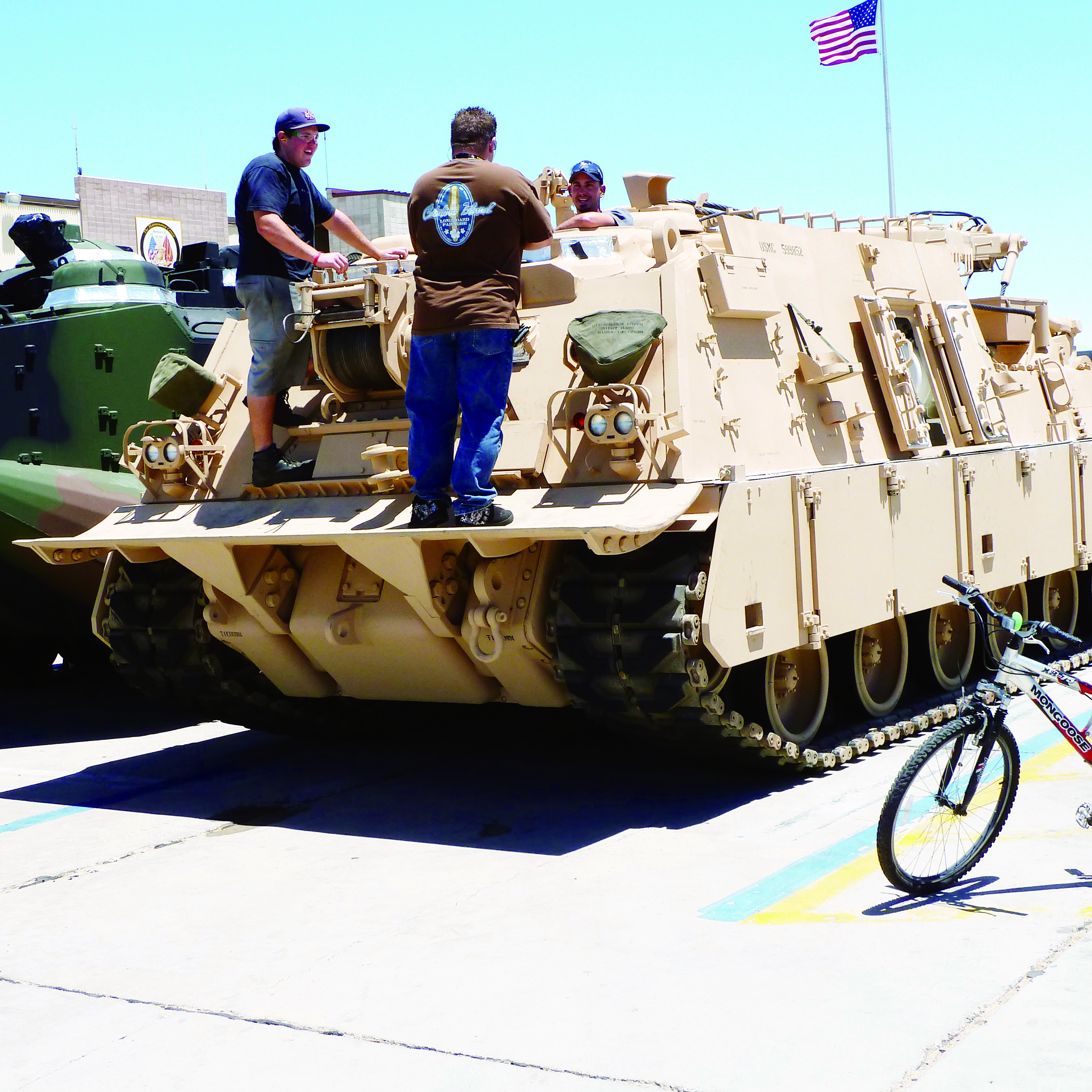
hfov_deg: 34.0
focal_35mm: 50
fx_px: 1785
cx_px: 542
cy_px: 544
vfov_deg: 34.0
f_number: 5
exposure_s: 1/400
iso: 80
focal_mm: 6.9
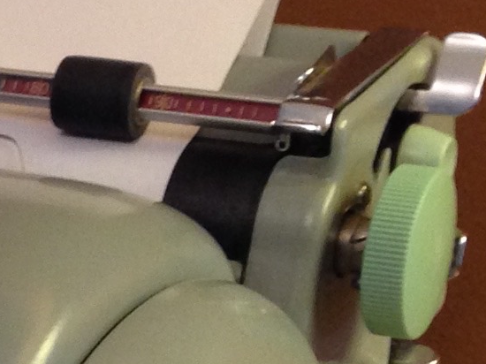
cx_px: -470
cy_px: 491
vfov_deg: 7.5
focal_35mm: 196
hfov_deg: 9.5
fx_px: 2751
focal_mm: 4.12
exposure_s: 1/20
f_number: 2.4
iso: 160
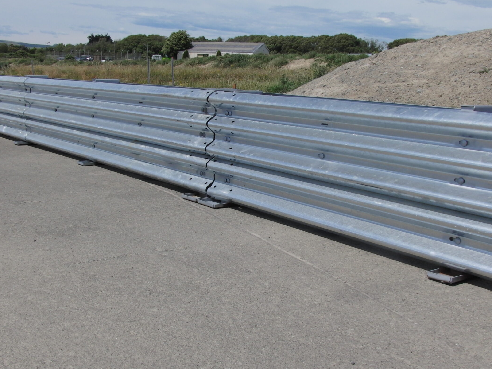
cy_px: 184
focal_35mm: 44
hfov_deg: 42.9
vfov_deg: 32.9
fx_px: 625
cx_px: 242
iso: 100
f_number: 8.4
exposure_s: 1/400
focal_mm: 7.3
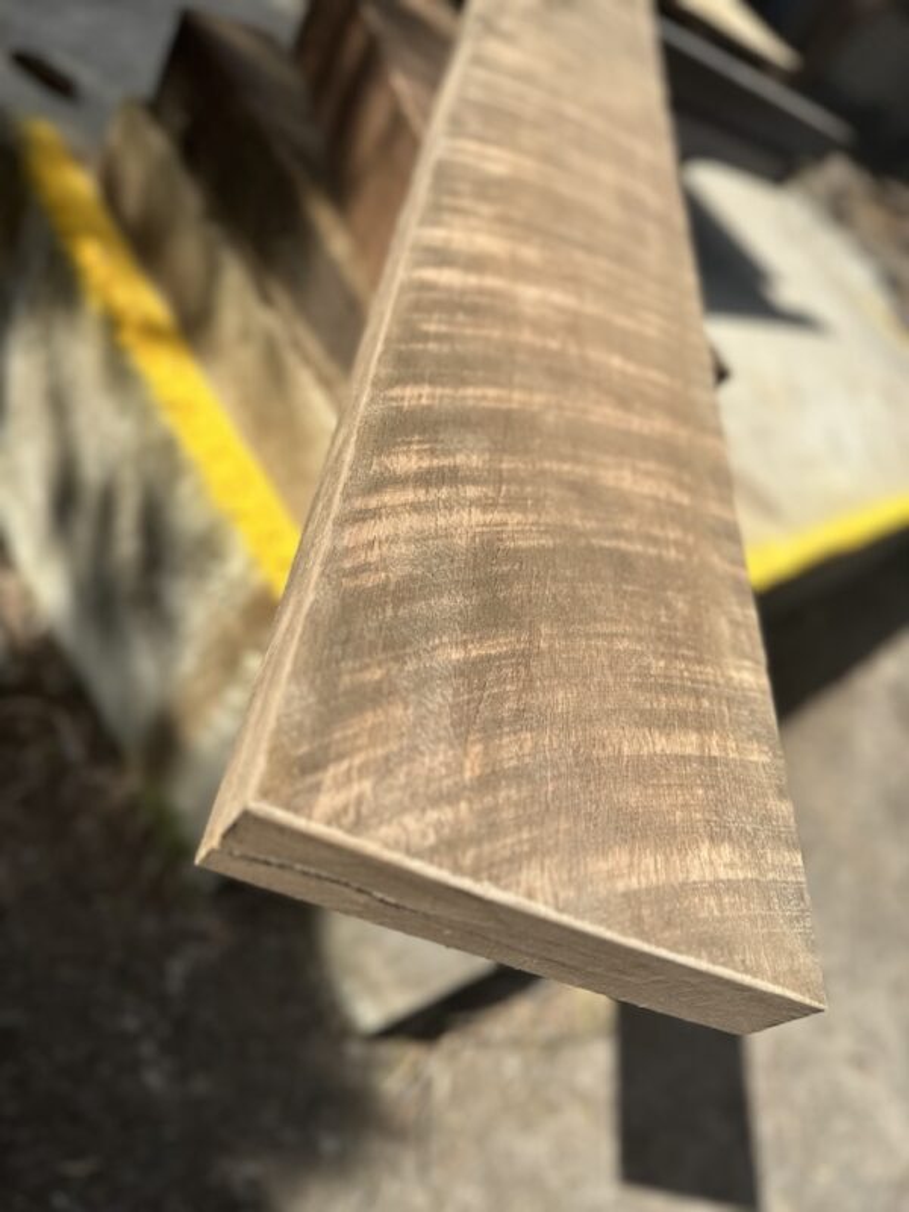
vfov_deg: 71.6
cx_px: 454
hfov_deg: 56.8
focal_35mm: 24
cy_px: 606
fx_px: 840
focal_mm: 6.86
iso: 80
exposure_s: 1/5000
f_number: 1.78
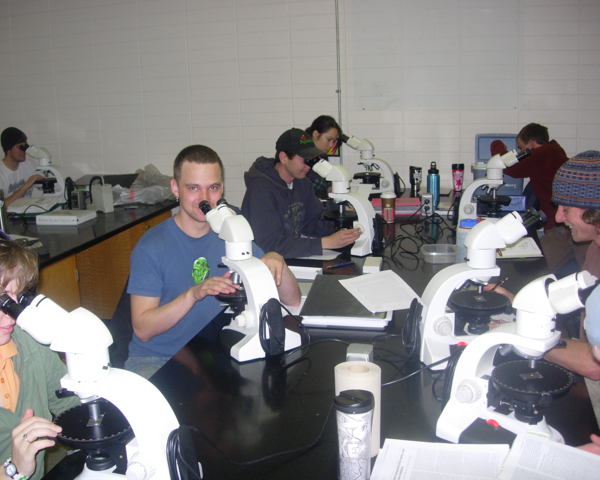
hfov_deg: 45.8
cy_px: 240
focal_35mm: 40
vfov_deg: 37.3
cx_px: 287
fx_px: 710
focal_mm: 7.8
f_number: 2.8
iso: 102
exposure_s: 1/82.9
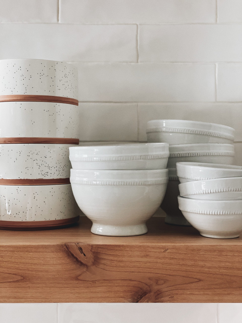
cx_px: 121
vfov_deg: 36.8
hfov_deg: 28.0
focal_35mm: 52
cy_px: 162
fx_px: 485
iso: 200
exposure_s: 1/120
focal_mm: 6
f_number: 2
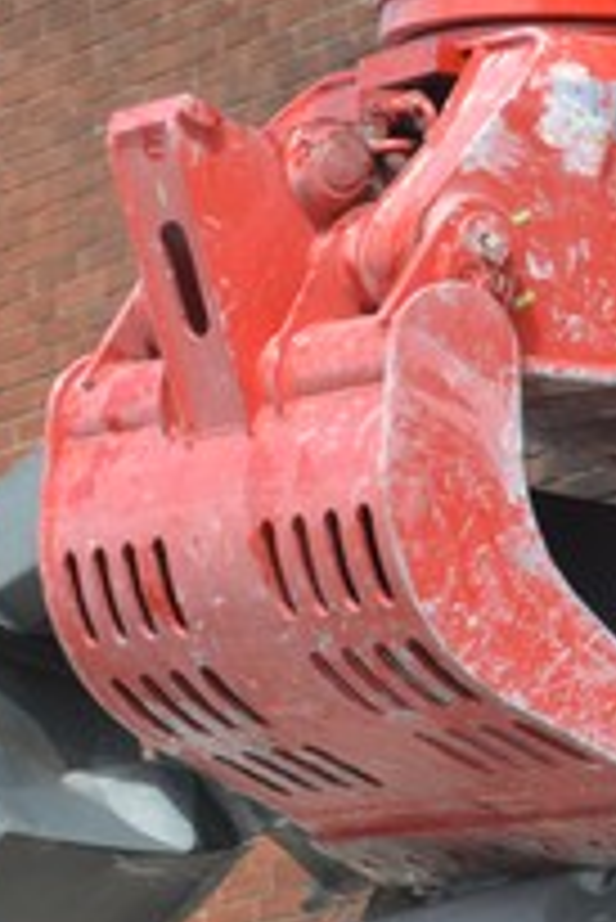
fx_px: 8429
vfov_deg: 6.3
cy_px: 441
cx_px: 803
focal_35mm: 329
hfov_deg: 4.2
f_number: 8
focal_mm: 75
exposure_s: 1/250
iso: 250
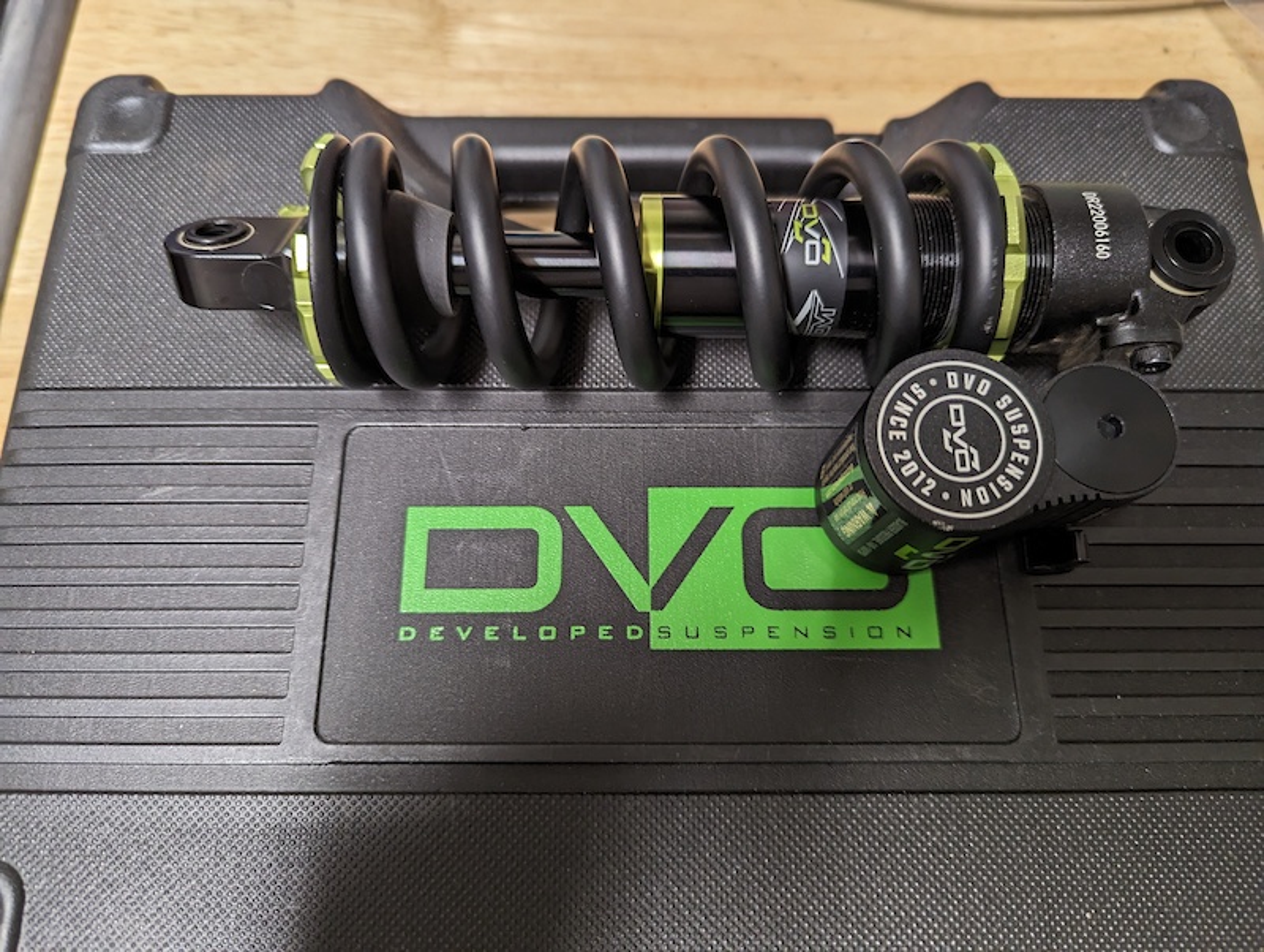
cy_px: 476
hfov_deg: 71.5
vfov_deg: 56.9
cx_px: 632
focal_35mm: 24
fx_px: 877
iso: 554
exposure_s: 1/40
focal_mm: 6.81
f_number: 1.85
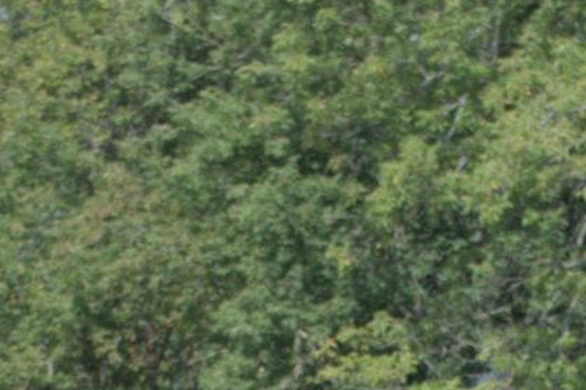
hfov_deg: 5.1
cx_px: 313
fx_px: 6564
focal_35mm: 403
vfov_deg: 3.4
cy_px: 860
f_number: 7.1
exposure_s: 1/200
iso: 100
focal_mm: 55
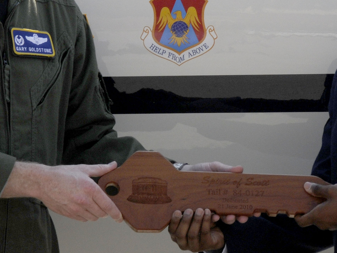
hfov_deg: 5.9
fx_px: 3272
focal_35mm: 336
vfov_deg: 4.4
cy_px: 47
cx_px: 184
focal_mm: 95
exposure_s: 1/250
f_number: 14
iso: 200
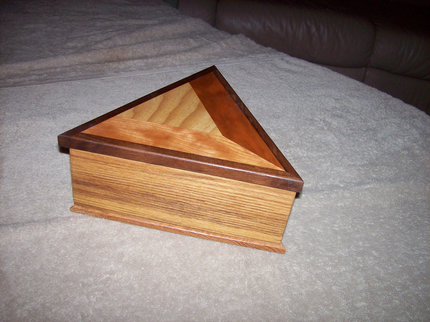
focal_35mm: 36
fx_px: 447
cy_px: 161
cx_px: 215
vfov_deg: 39.6
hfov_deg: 51.4
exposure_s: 1/64
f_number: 2.7
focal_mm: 6
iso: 80
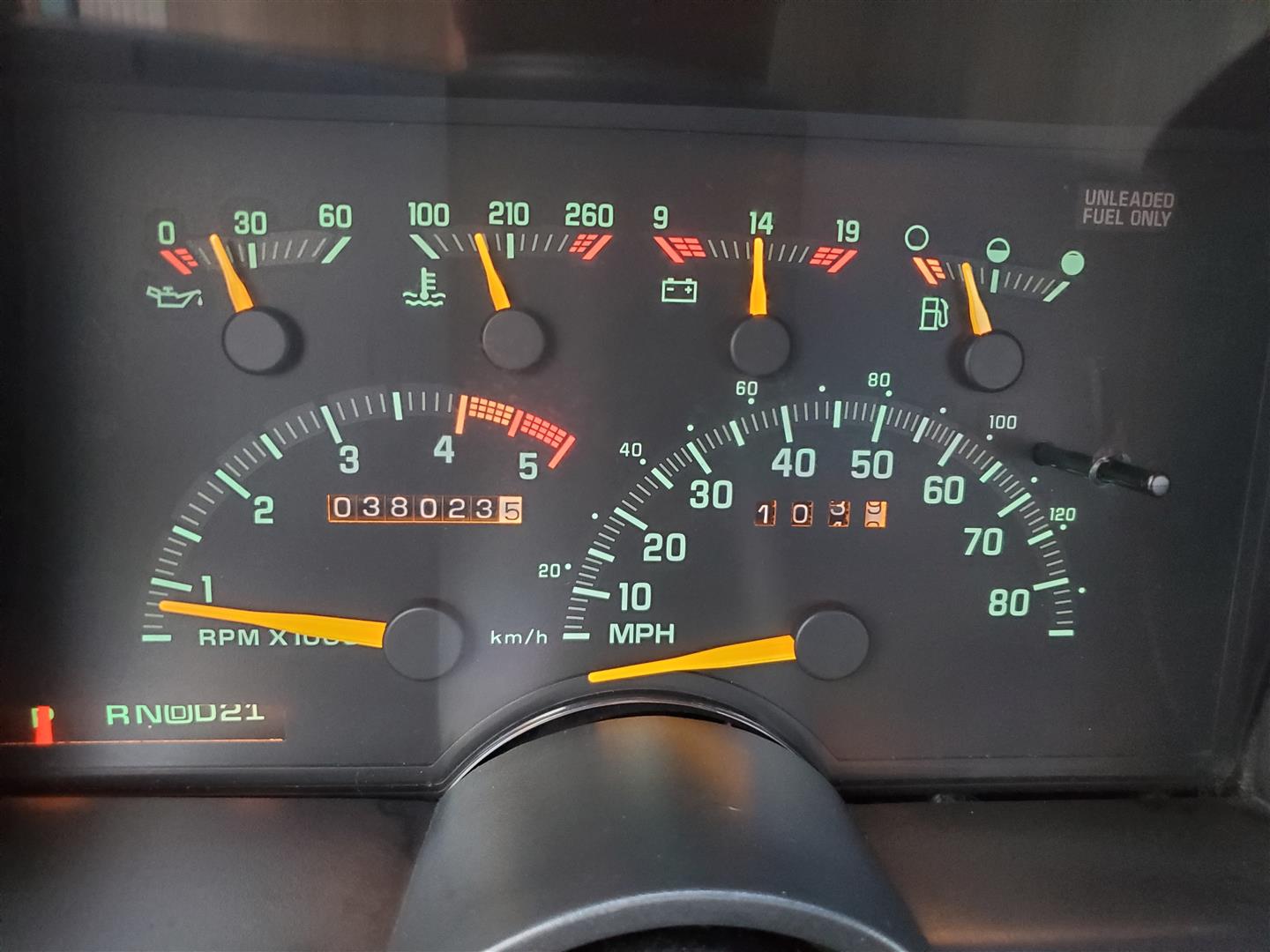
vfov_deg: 53.1
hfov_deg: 67.3
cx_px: 635
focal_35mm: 26
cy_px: 476
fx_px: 954
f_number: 1.5
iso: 640
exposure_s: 1/33
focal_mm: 4.3
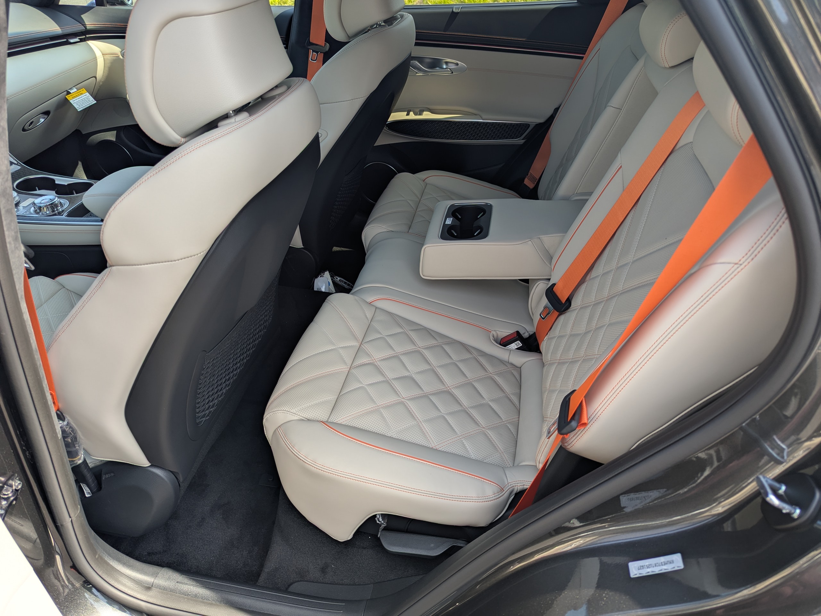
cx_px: 410
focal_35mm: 24
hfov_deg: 71.6
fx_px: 569
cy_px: 308
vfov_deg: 56.8
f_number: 1.85
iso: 42
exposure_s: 1/337
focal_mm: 6.81
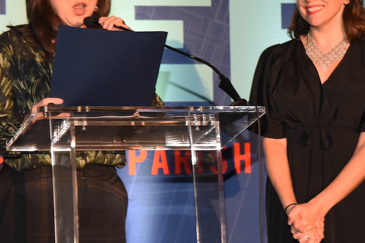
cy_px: 110
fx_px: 1956
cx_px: 165
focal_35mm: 193
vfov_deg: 7.1
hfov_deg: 10.7
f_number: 6.3
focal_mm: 98
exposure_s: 1/100
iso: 5000
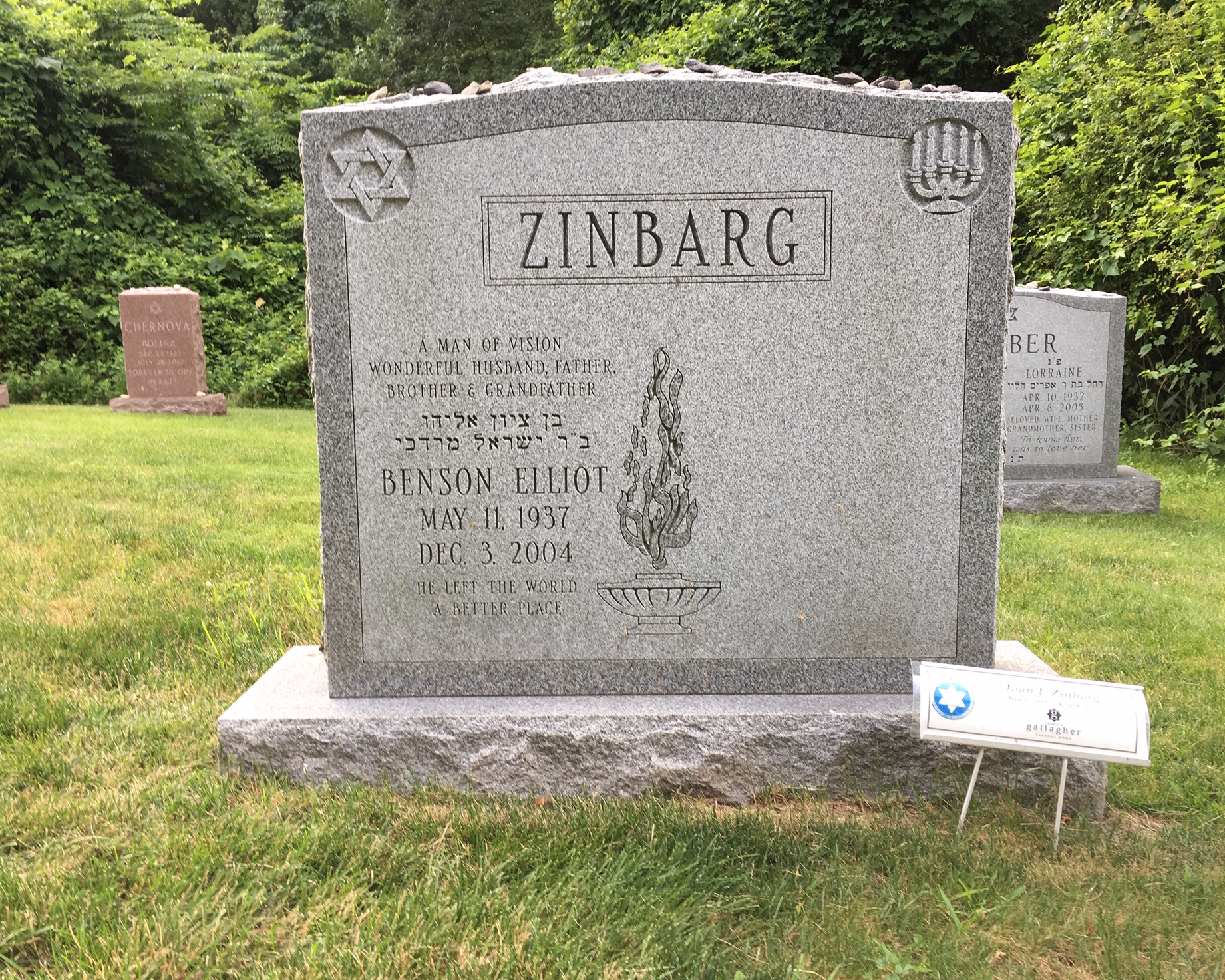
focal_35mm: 31
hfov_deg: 57.2
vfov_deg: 47.1
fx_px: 1124
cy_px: 493
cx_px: 618
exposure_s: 1/60
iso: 25
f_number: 2.2
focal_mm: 4.15
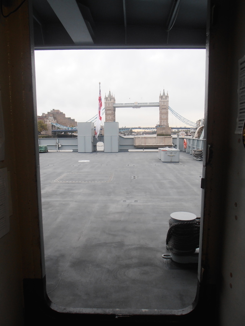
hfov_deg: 46.8
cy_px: 163
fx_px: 283
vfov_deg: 60.0
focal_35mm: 30
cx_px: 122
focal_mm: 5.25
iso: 80
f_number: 3.5
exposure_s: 1/30
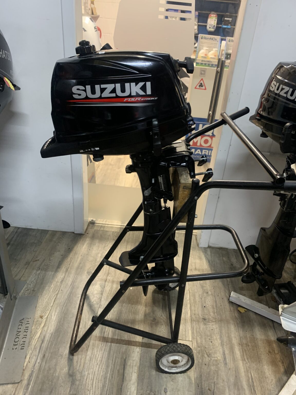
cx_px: 148
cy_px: 198
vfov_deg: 67.3
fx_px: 296
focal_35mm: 26
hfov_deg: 53.1
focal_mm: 4.25
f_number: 1.8
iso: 320
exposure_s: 1/33
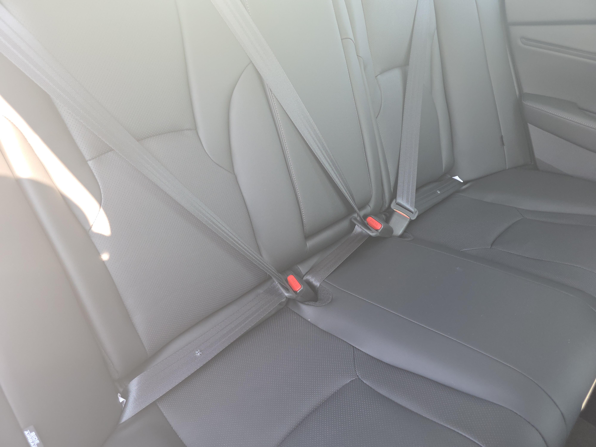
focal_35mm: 23
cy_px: 224
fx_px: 396
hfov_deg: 73.9
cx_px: 298
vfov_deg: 58.9
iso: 160
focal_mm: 6.3
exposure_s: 1/180
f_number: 1.7
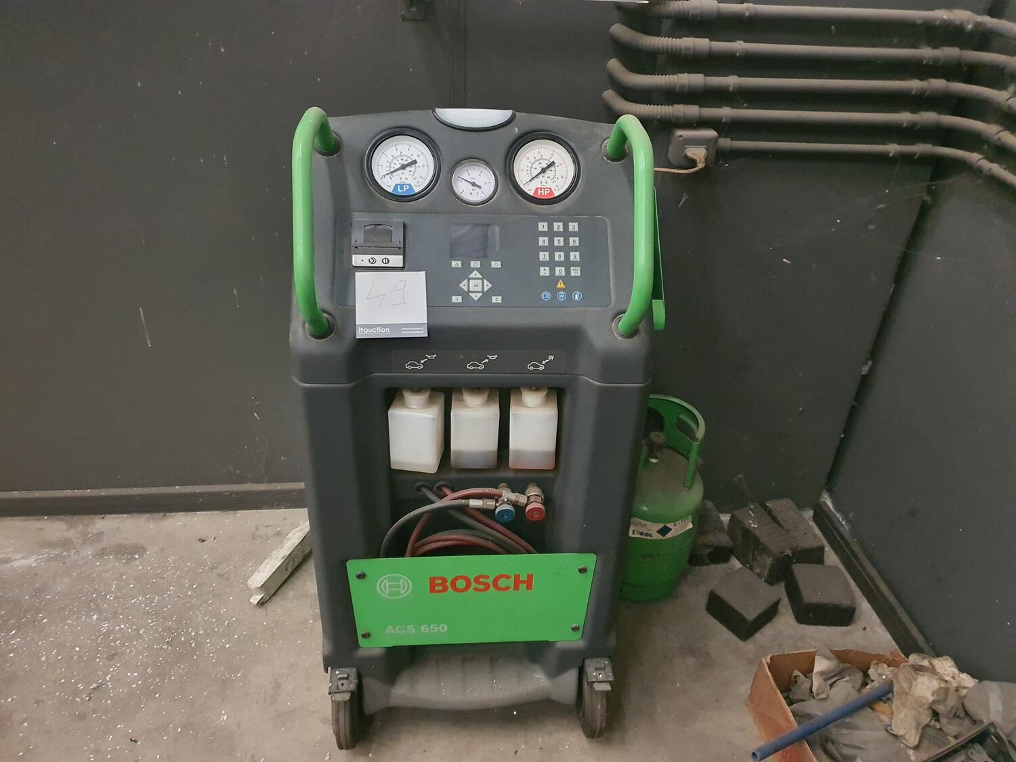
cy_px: 381
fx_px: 763
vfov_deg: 53.1
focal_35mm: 26
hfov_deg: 67.3
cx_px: 508
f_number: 1.5
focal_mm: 4.3
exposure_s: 1/14
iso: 500
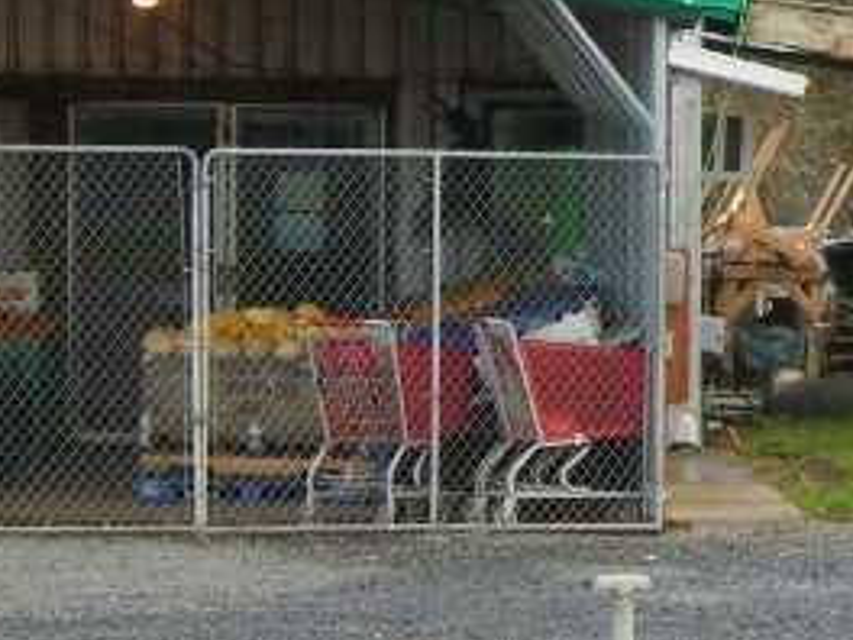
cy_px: 29
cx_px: 391
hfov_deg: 8.4
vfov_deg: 6.3
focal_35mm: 236
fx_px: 5815
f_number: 4.3
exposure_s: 1/125
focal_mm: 16.3
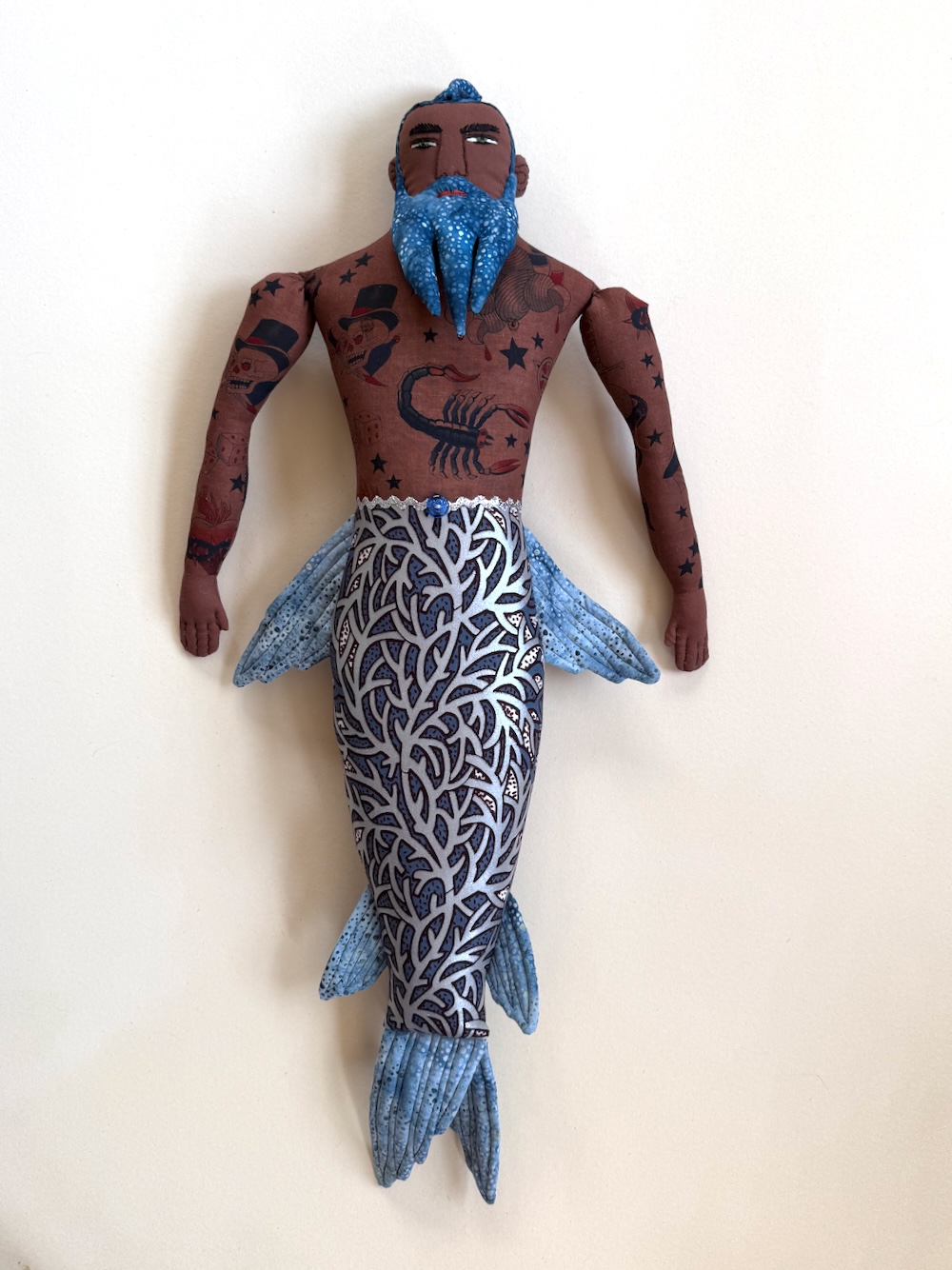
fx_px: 880
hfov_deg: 56.8
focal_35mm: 24
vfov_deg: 71.6
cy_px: 635
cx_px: 476
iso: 64
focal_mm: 6.76
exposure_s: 1/207
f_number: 1.78
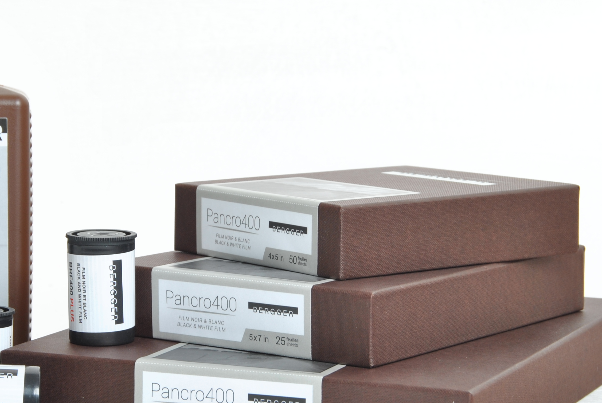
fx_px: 2244
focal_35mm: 134
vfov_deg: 10.3
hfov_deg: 15.2
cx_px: 183
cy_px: 226
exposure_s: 1/200
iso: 100
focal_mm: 52
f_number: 9
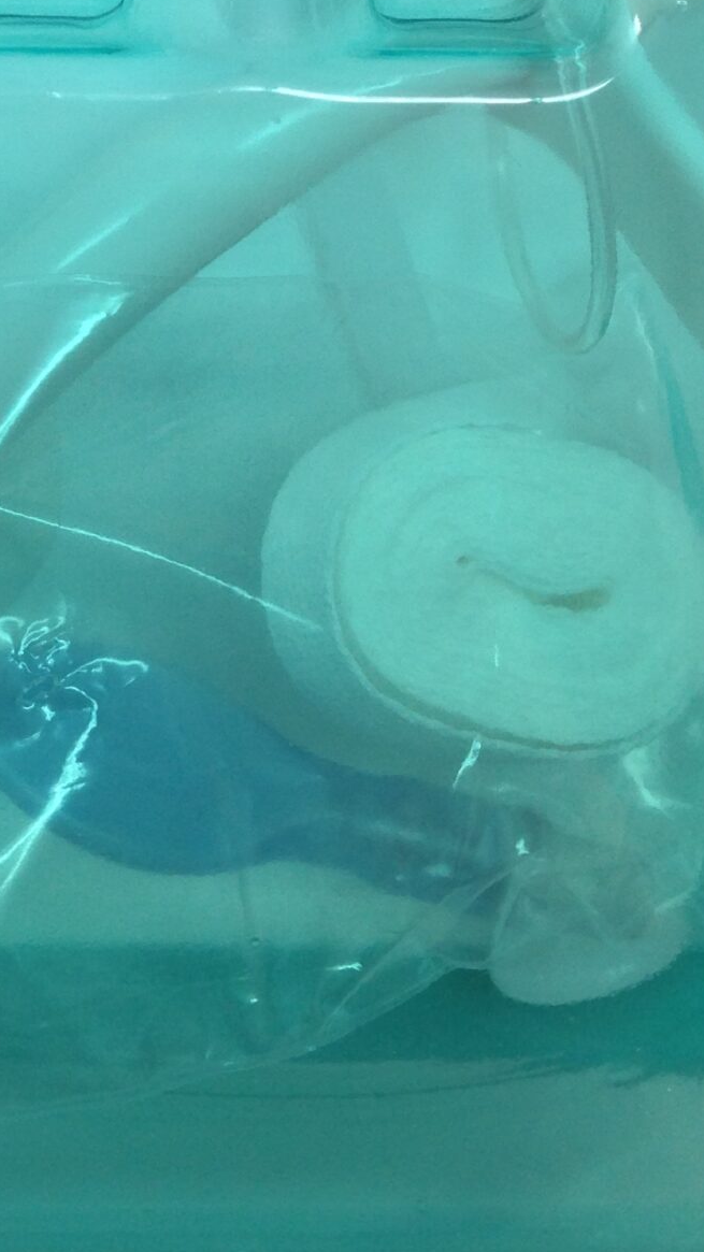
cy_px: -51
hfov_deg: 15.2
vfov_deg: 25.3
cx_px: 203
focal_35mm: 79
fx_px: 2623
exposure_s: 1/30
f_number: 2.4
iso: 50
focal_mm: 4.12
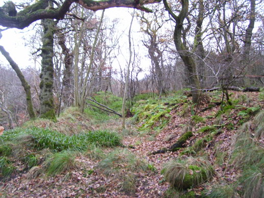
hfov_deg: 50.1
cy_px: 99
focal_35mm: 37
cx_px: 132
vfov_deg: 38.7
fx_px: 282
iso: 125
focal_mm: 6
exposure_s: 1/30
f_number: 2.7
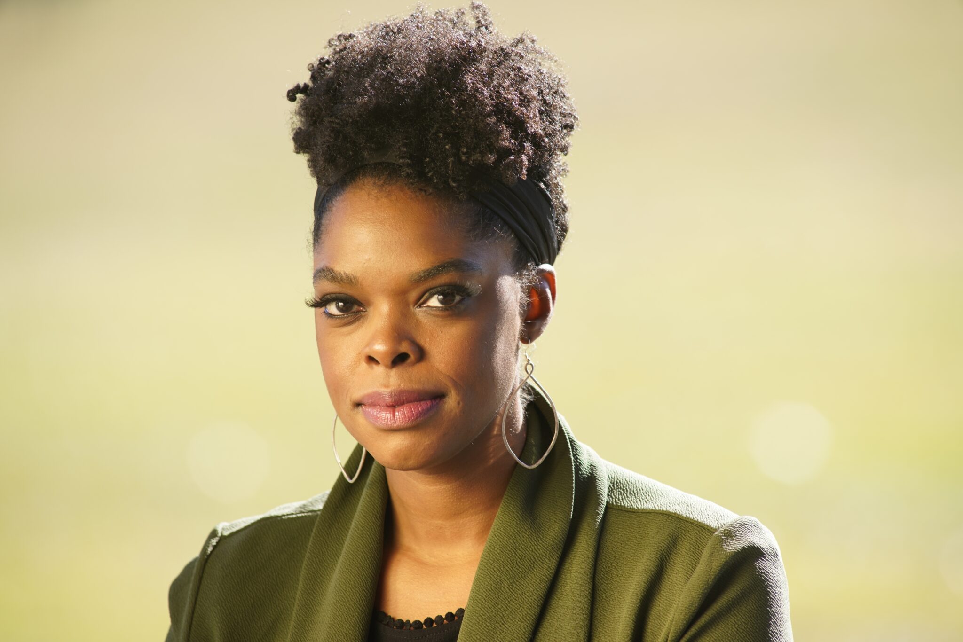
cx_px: 482
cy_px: 321
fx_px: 8026
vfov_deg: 4.6
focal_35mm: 300
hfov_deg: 6.9
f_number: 5
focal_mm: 300
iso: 250
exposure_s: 1/400
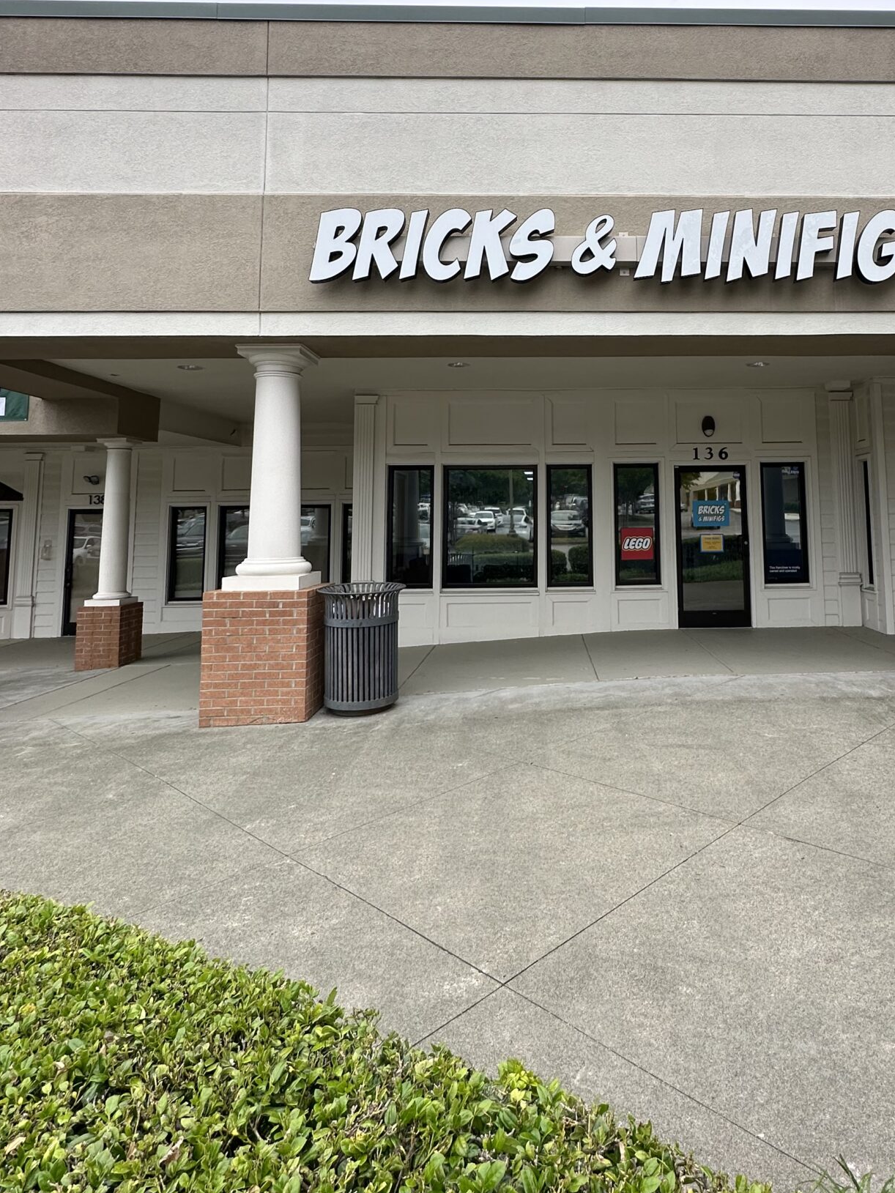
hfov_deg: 60.2
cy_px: 444
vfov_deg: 75.0
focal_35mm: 22
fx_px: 758
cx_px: 568
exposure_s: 1/307
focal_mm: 2.22
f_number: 2.2
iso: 40
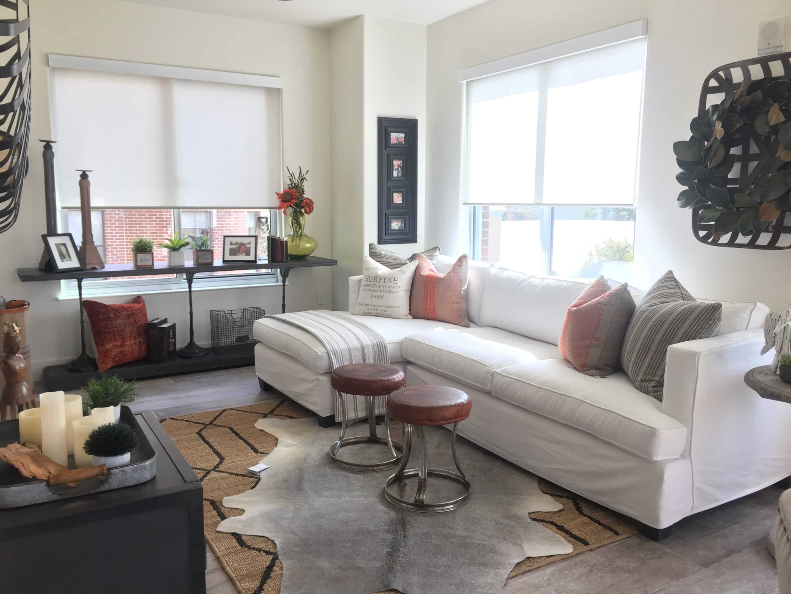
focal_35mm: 29
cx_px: 396
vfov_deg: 48.2
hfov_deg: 61.7
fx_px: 663
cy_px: 297
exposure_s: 1/120
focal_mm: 4.15
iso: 40
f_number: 2.2
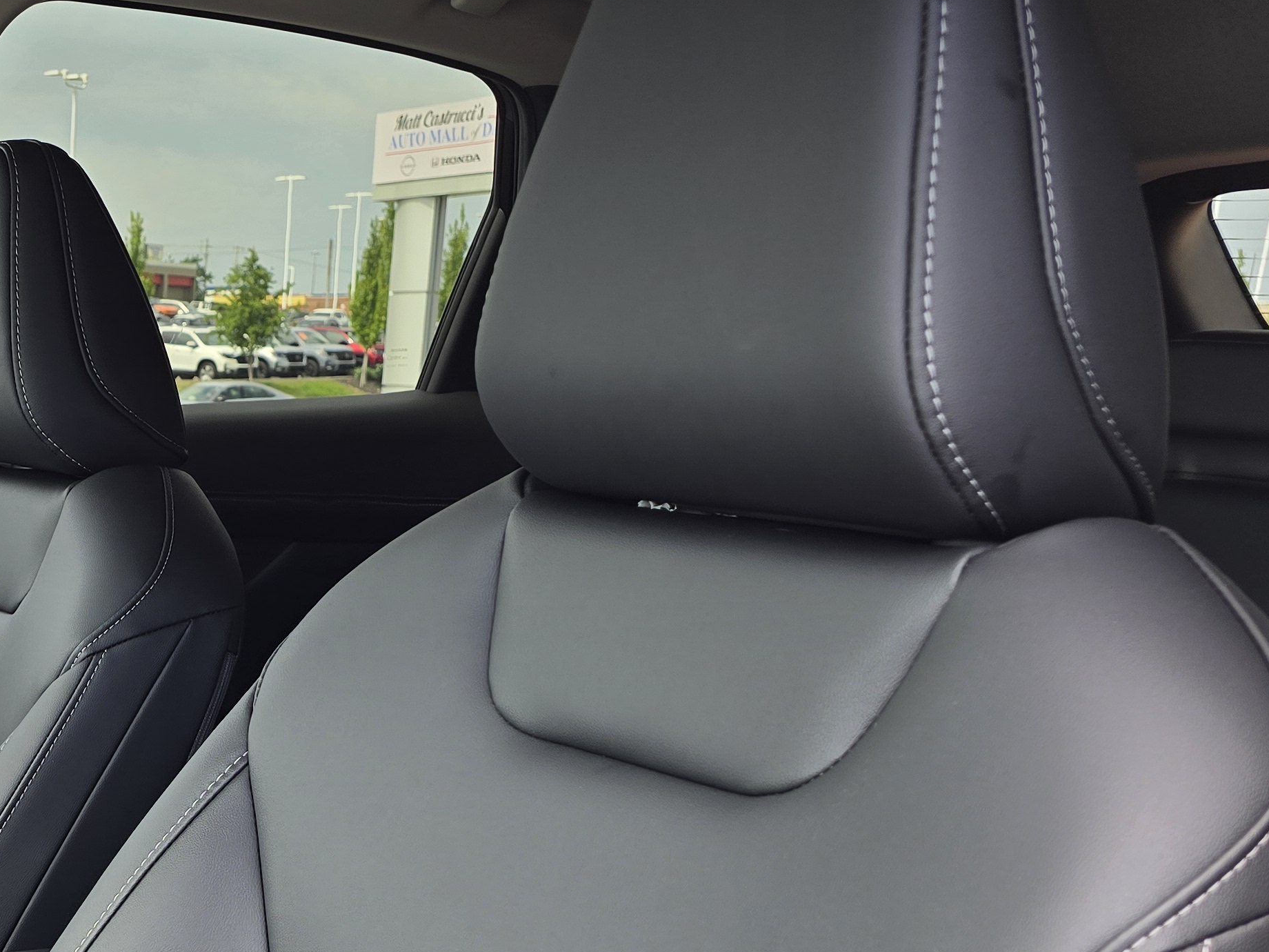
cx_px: 8
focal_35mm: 50
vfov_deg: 27.2
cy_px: 980
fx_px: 1833
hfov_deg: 34.8
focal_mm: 6.3
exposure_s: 1/180
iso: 16
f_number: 1.7
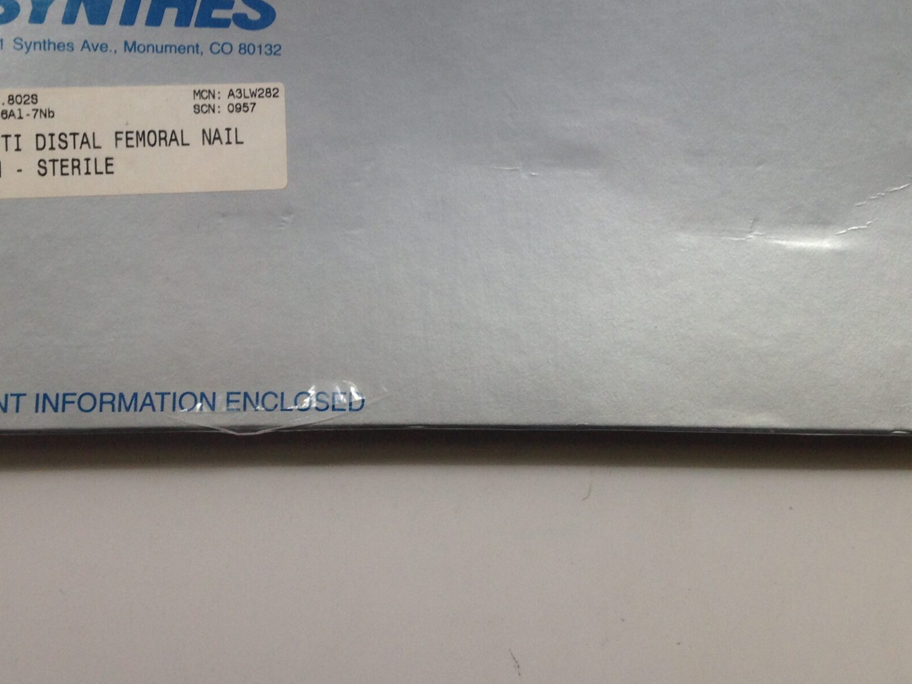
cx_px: 437
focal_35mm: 53
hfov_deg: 36.2
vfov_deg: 27.0
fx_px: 1396
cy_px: 145
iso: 64
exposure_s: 1/60
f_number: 2.4
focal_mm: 4.12
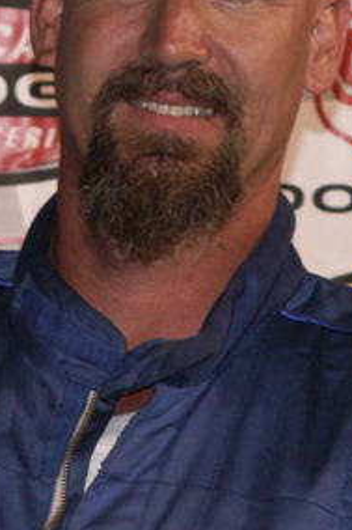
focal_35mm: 403
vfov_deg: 5.1
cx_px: 199
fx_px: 5917
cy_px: 101
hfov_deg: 3.4
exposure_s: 1/40
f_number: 4
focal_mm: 28.09
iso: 160
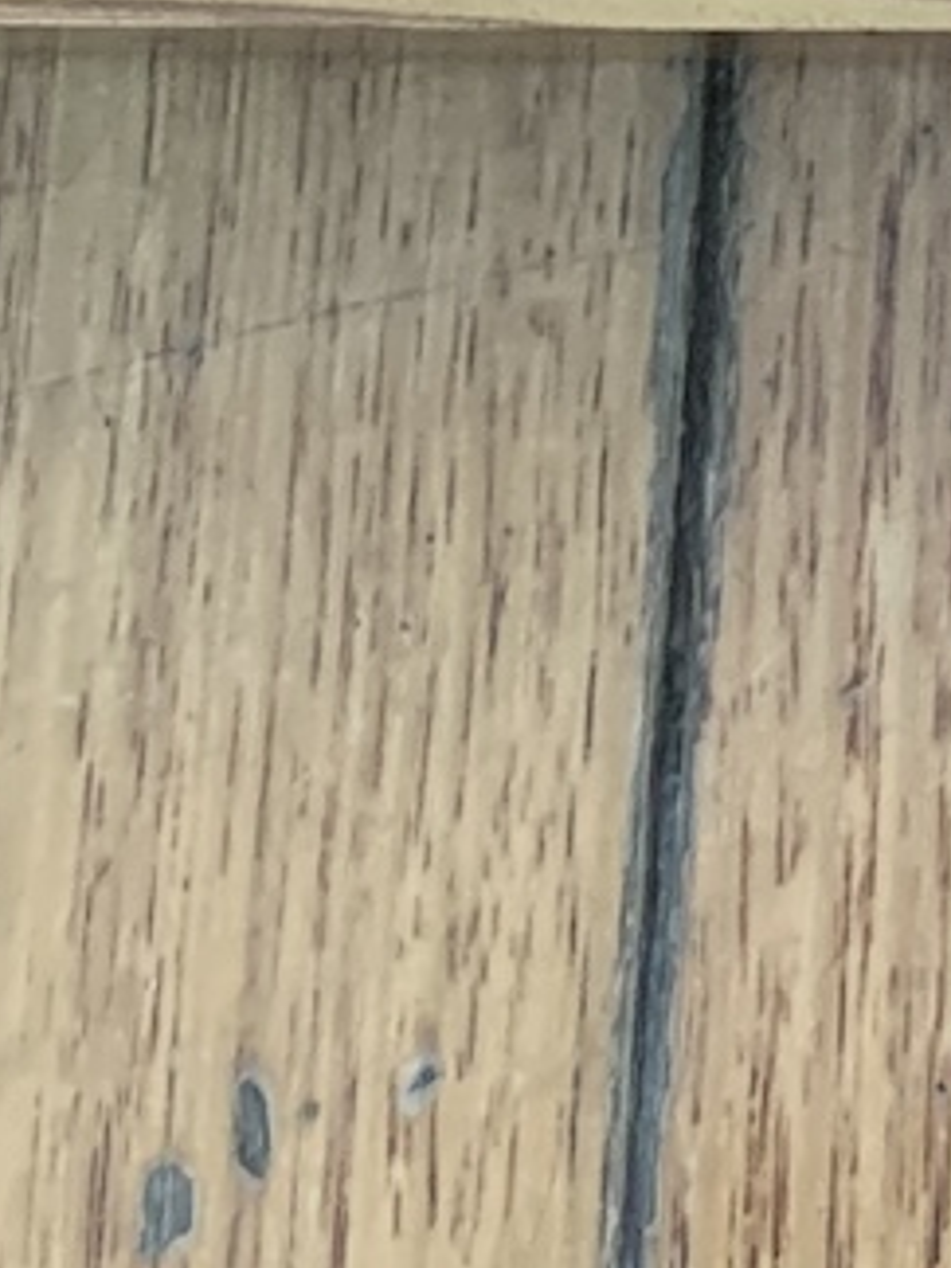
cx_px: 2397
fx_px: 6667
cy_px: -1992
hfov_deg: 7.5
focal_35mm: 182
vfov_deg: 9.4
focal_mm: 4.25
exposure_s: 1/60
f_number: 1.8
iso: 320
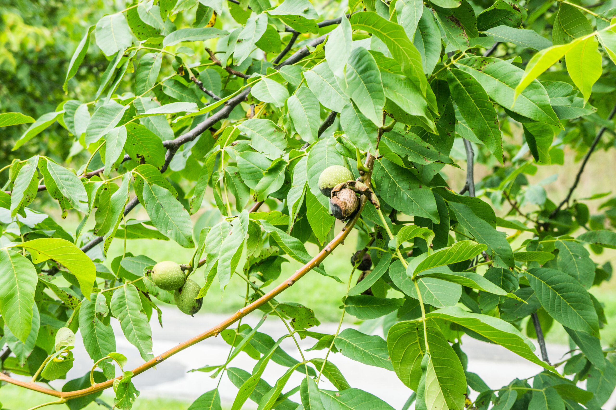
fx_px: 1411
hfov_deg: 24.6
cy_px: 205
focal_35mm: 82
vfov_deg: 16.5
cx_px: 308
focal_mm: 55
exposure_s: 1/160
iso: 400
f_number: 5.6
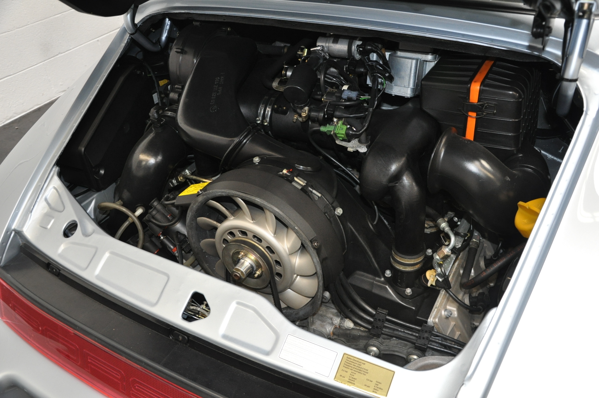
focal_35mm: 33
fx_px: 548
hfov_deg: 57.3
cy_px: 199
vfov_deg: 39.9
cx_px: 300
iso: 800
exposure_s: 1/80
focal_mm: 22
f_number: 3.8
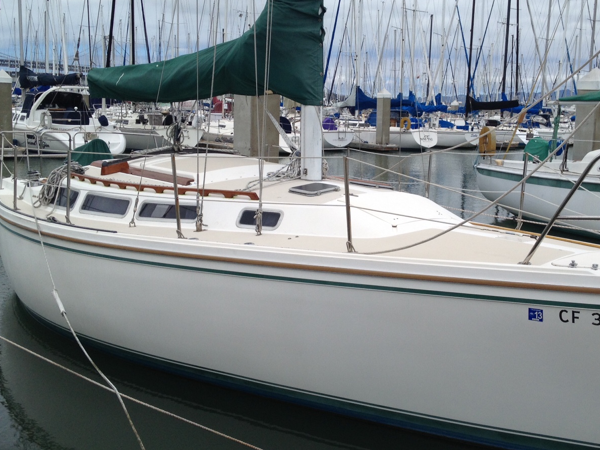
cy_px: 208
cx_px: 349
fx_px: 832
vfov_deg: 30.3
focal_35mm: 48
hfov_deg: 39.5
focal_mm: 4.28
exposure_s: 1/2123
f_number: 2.4
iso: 50
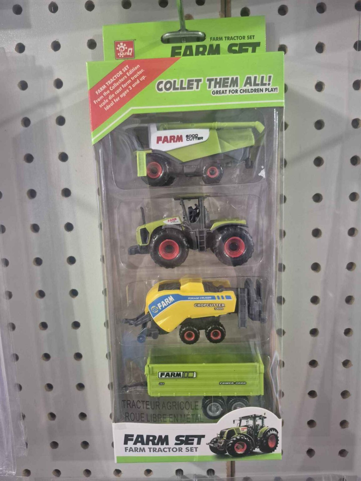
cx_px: 180
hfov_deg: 58.9
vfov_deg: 73.9
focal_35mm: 23
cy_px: 240
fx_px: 320
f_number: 1.8
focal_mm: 5.4
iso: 1000
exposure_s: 1/60
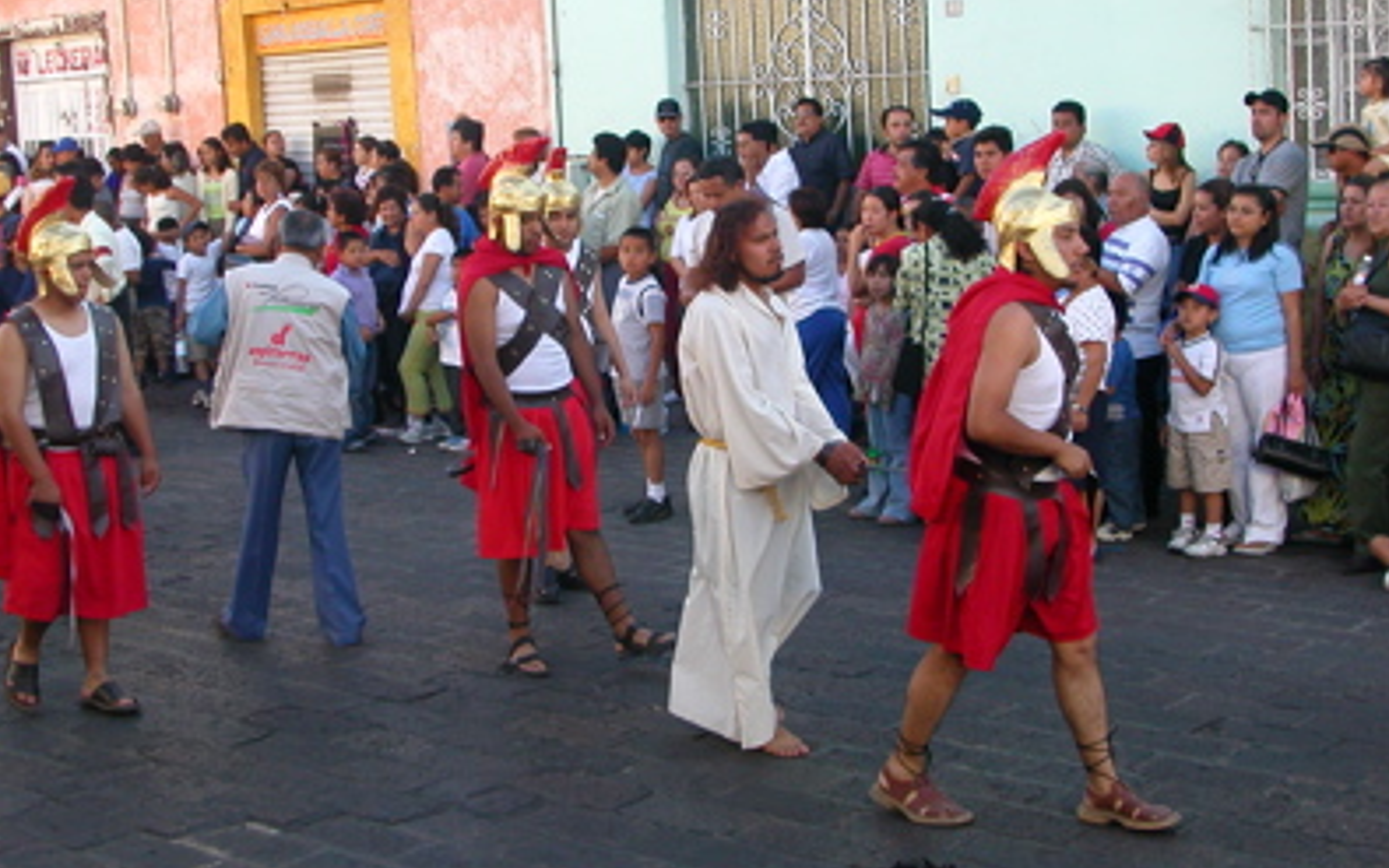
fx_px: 2196
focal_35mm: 58
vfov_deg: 22.4
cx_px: 700
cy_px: 383
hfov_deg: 35.1
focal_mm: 8.2
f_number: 3.2
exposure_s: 1/131
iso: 100
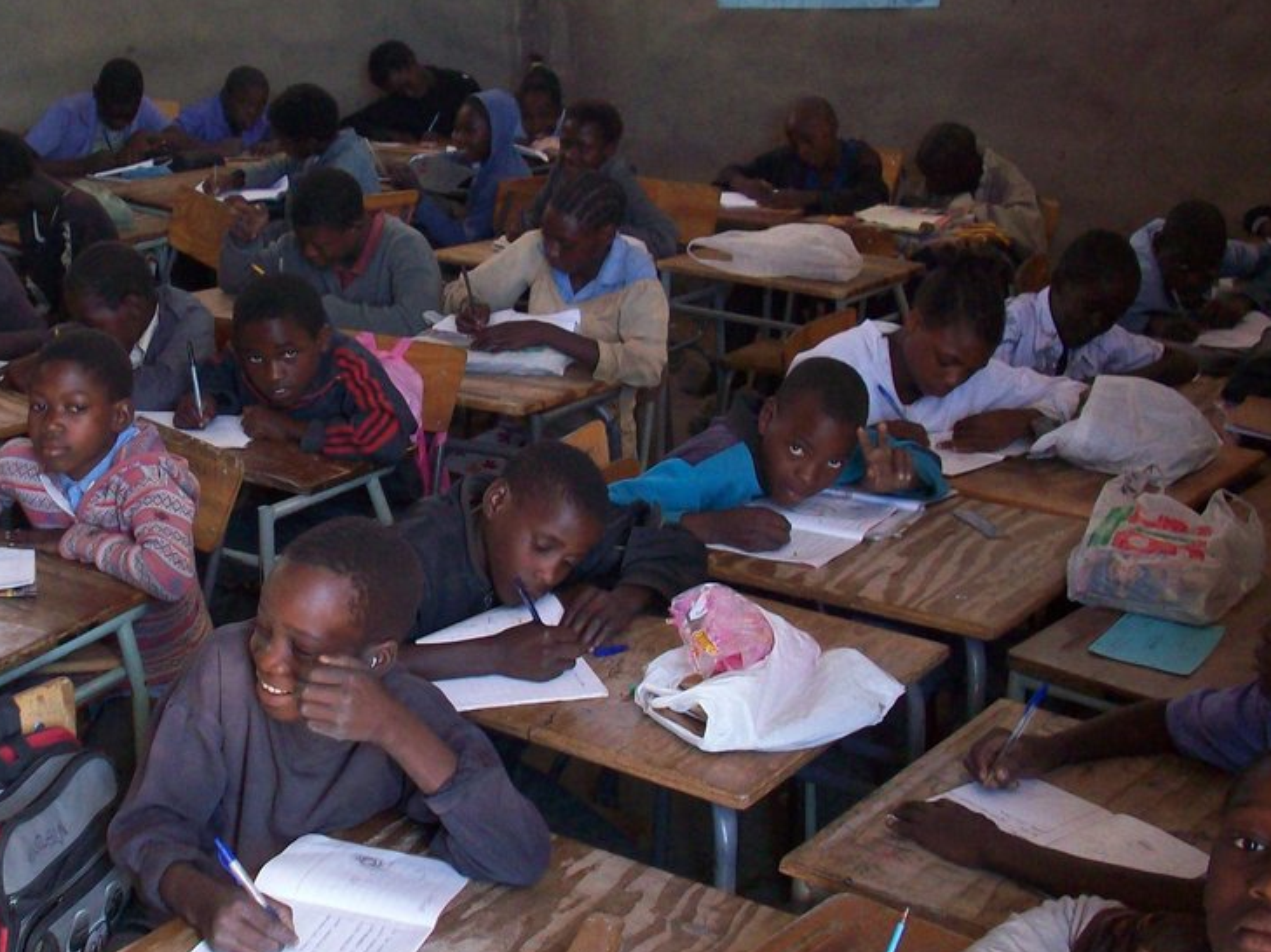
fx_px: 1908
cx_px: 382
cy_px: 405
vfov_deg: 28.0
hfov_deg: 36.3
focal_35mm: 52
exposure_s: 1/24.8
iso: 160
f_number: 2.8
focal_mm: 6.2
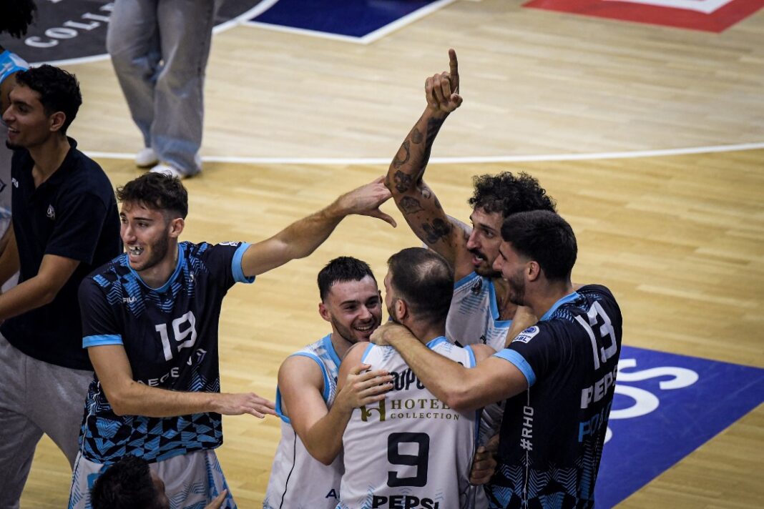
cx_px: 382
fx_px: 4244
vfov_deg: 6.9
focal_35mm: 200
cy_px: 254
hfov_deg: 10.3
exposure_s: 1/1250
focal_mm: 200
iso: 6400
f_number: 5
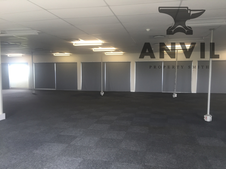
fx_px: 189
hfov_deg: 61.7
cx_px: 113
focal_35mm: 29
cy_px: 84
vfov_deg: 48.2
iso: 32
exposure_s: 1/33
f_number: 2.2
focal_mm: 4.15
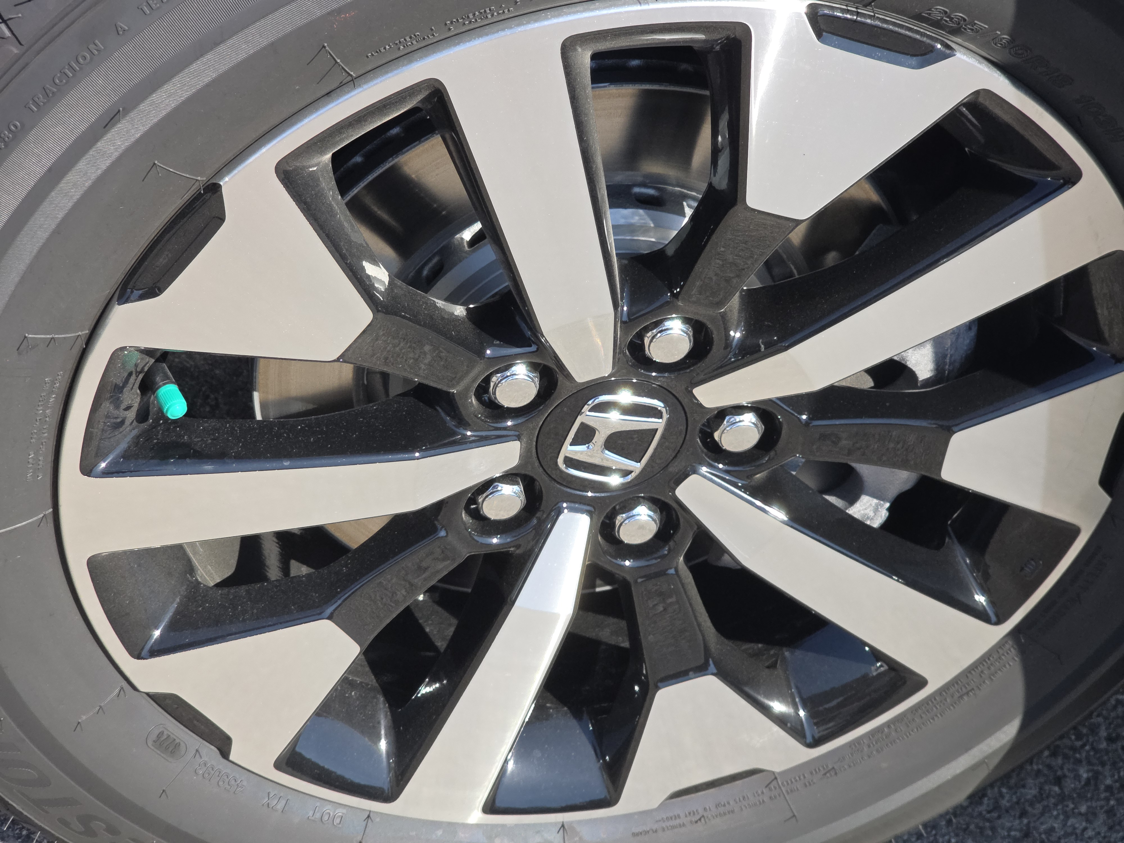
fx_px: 2240
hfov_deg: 28.2
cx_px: 562
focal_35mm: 69
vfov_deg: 21.3
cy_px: 422
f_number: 2.4
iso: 50
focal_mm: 7.9
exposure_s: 1/834
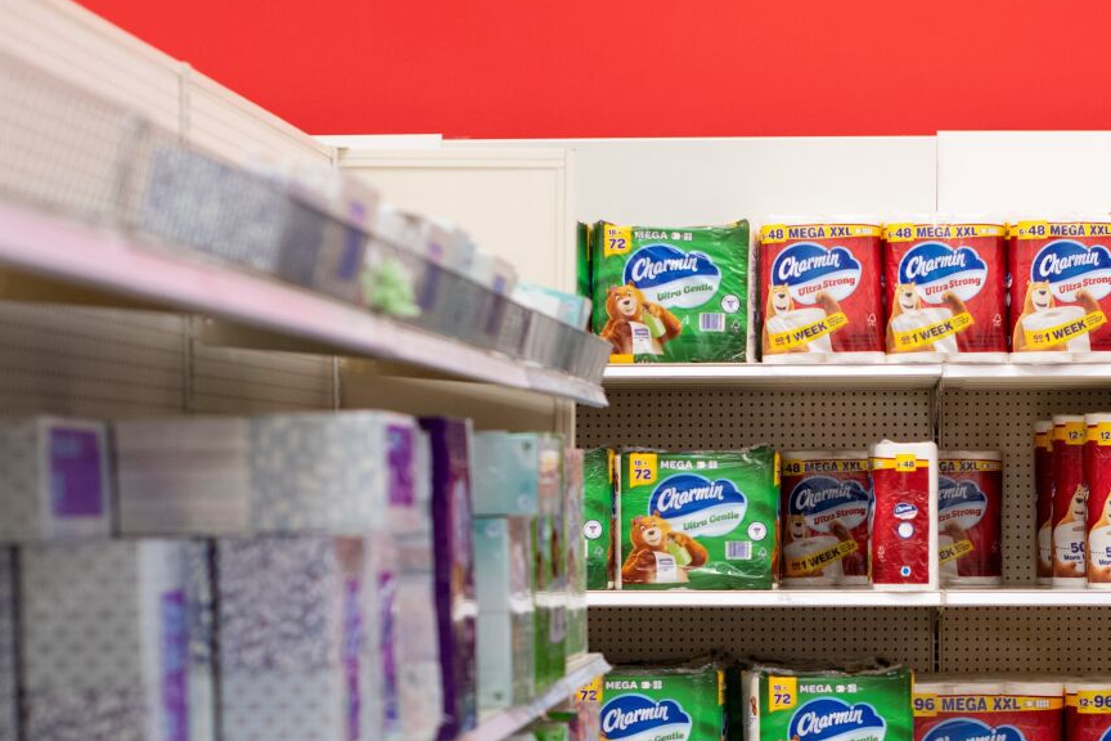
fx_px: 3148
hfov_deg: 19.9
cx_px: 797
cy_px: 699
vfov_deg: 13.3
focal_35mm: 102
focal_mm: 50
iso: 640
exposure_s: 1/100
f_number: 2.8
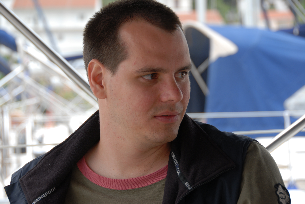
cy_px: 102
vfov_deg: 12.2
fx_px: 954
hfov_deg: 18.2
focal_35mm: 112
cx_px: 152
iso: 100
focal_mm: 75
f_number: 5
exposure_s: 1/15
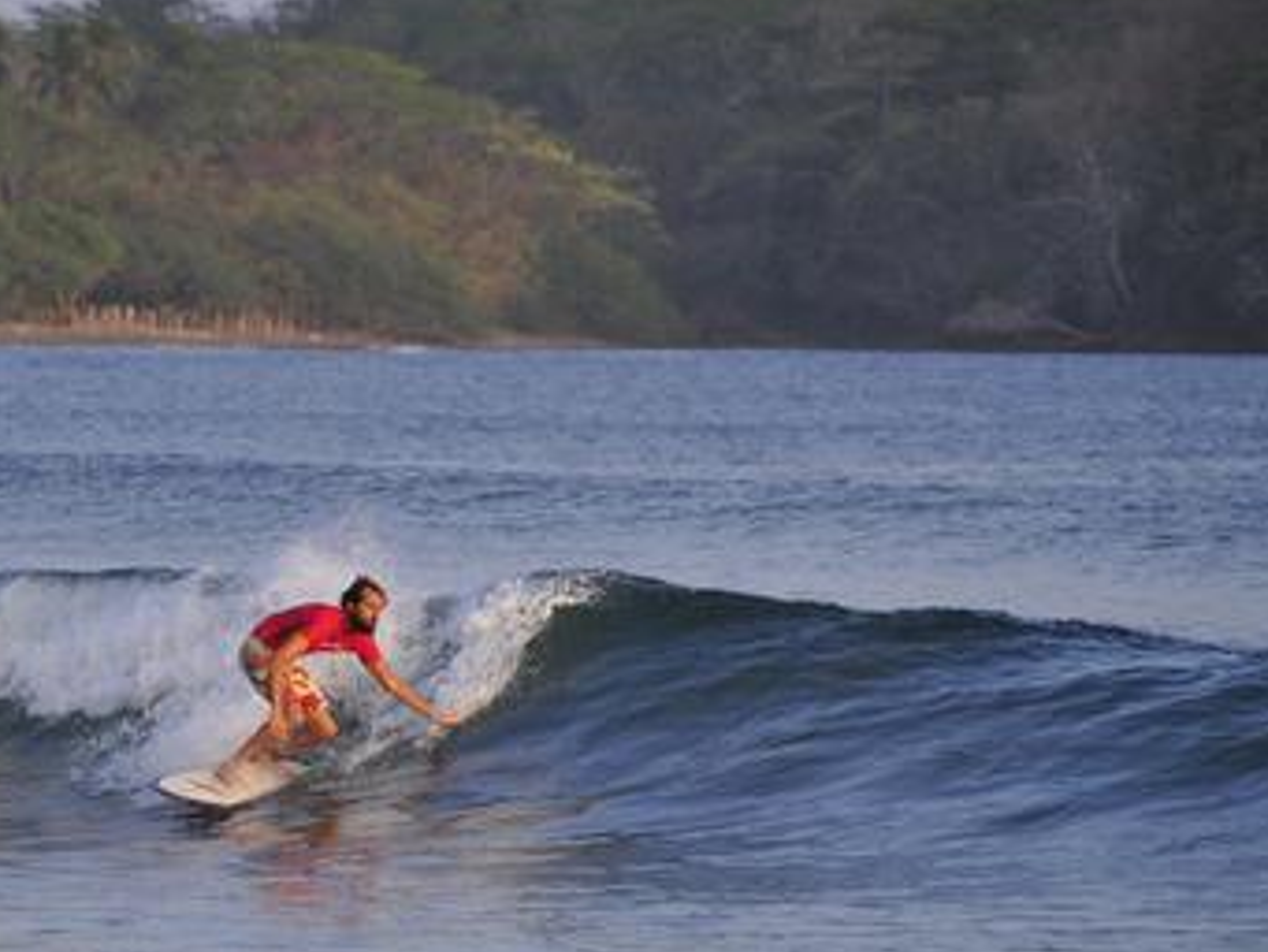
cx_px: 279
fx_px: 19787
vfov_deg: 2.8
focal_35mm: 540
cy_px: 634
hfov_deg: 3.7
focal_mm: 200
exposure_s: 1/640
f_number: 5.6
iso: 400
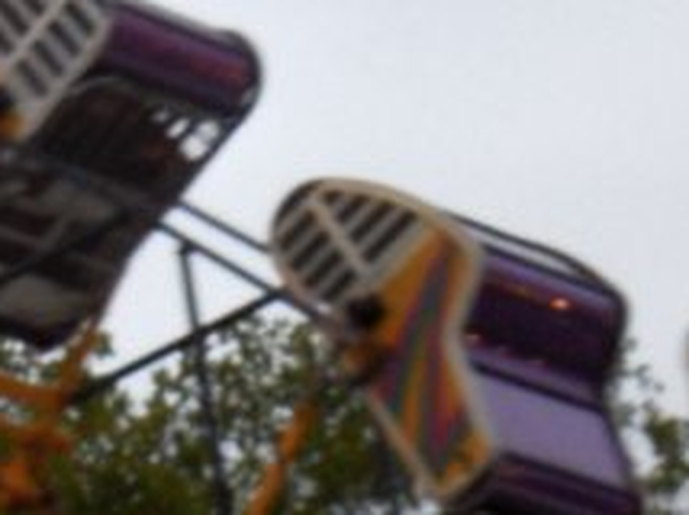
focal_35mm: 388
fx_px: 7714
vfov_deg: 3.8
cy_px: 1082
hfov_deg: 5.1
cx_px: 344
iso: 200
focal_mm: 14.5
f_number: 4.6
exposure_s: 1/60
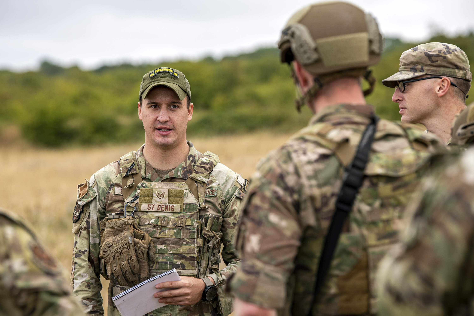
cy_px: 158
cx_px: 237
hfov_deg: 12.1
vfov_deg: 8.1
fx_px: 2238
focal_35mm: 170
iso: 100
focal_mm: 170
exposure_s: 1/320
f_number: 5
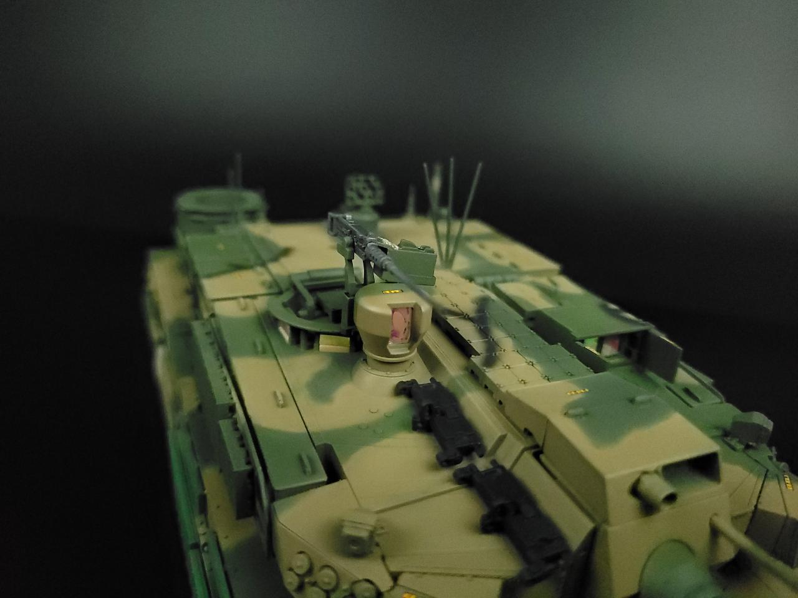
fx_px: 599
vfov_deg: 53.1
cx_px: 399
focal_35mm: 26
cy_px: 299
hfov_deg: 67.3
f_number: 1.8
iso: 2000
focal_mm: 5.4
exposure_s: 1/4000
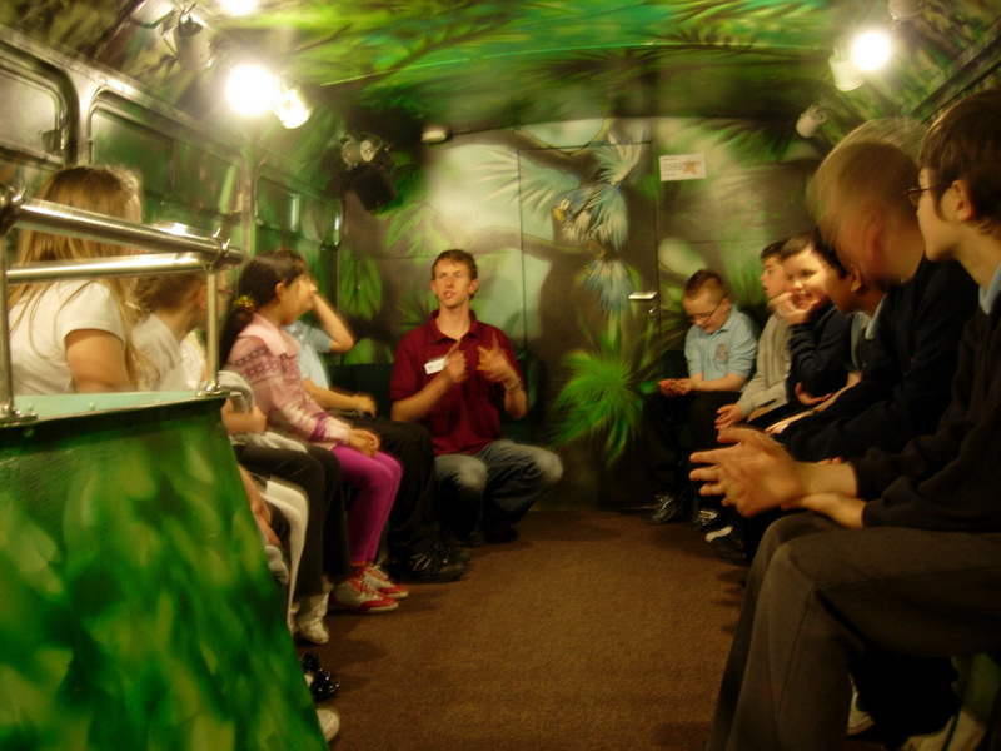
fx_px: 1099
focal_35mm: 38
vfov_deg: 37.7
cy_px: 376
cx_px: 500
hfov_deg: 49.0
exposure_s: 1/4
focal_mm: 7.8
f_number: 2.8
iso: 115
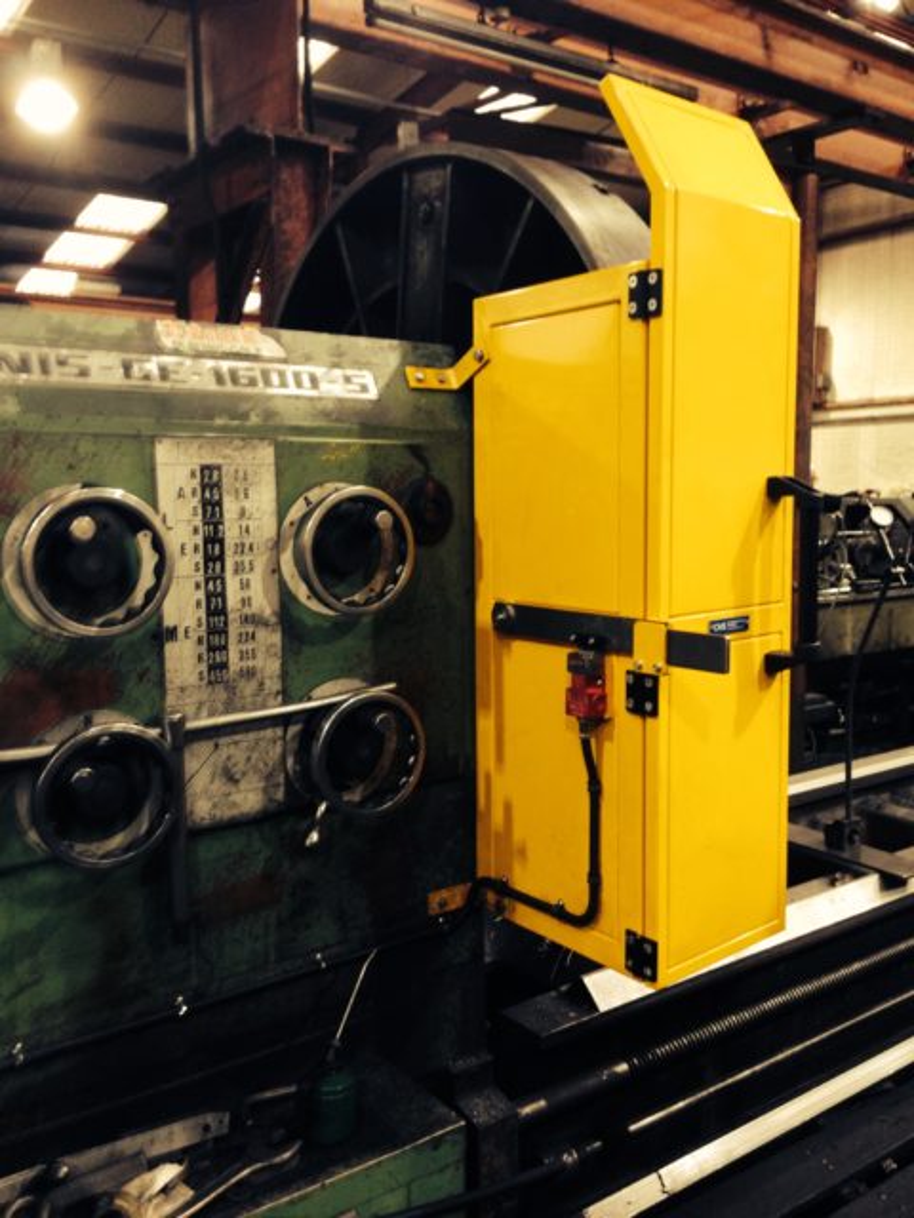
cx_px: 457
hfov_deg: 42.9
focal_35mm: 33
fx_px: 1162
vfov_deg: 55.4
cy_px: 609
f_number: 2.4
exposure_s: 1/20
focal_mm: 4.12
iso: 160
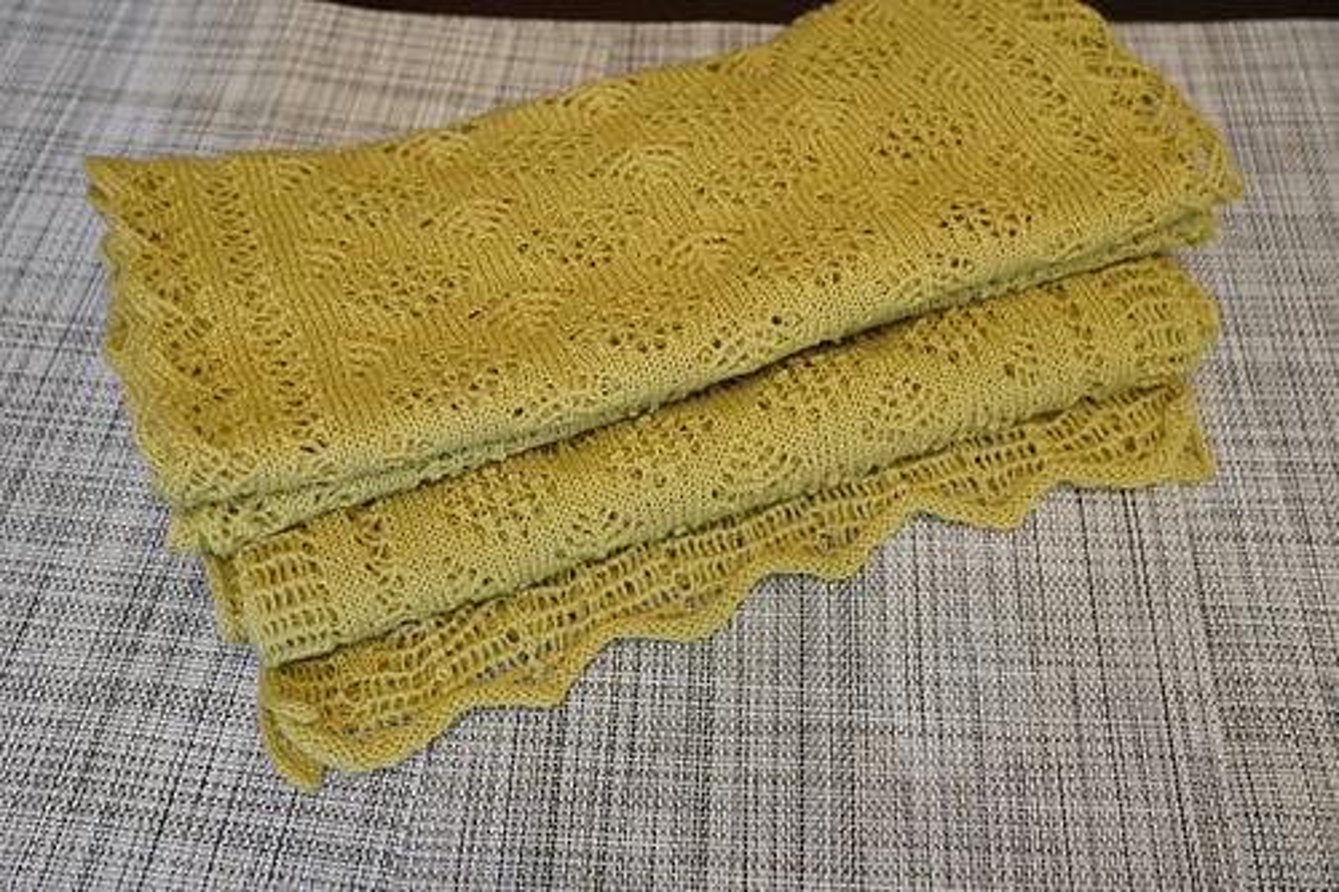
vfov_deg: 29.8
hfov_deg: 43.6
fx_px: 1673
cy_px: 446
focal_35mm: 45
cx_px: 670
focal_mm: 30
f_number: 4.5
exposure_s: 1/160
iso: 2000
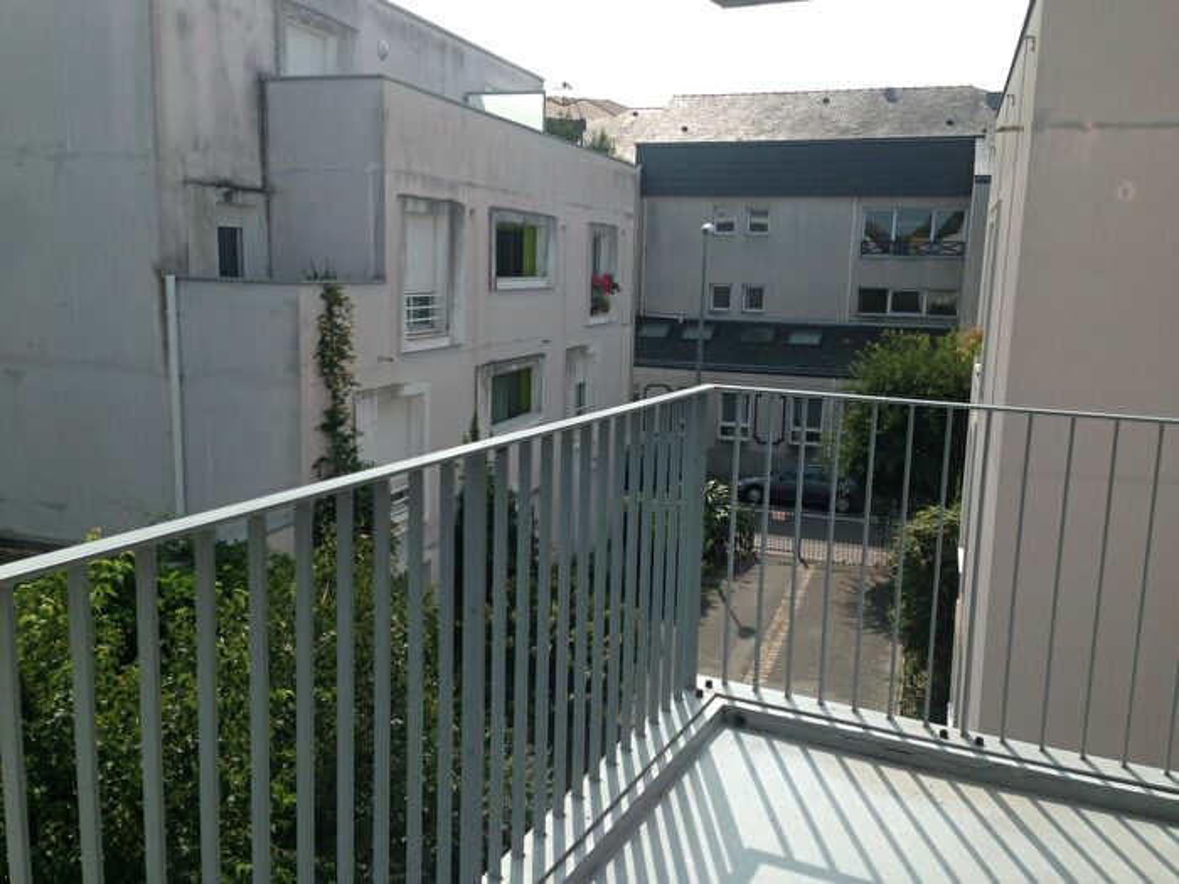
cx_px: 590
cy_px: 442
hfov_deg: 55.4
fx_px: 1124
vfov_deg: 42.9
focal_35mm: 33
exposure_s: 1/1323
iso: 50
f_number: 2.4
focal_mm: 4.12
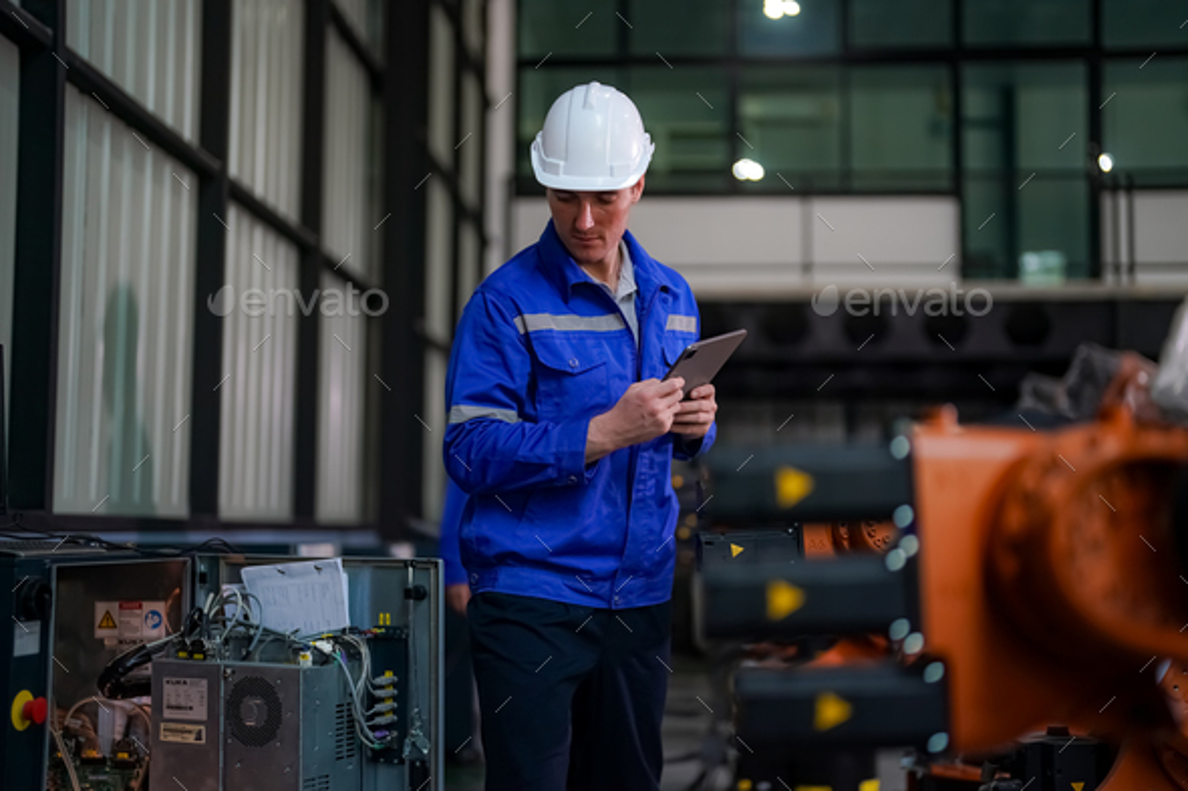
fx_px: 1649
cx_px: 594
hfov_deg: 39.6
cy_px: 396
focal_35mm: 50
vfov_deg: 27.0
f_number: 1.2
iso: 200
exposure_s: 1/320
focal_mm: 50
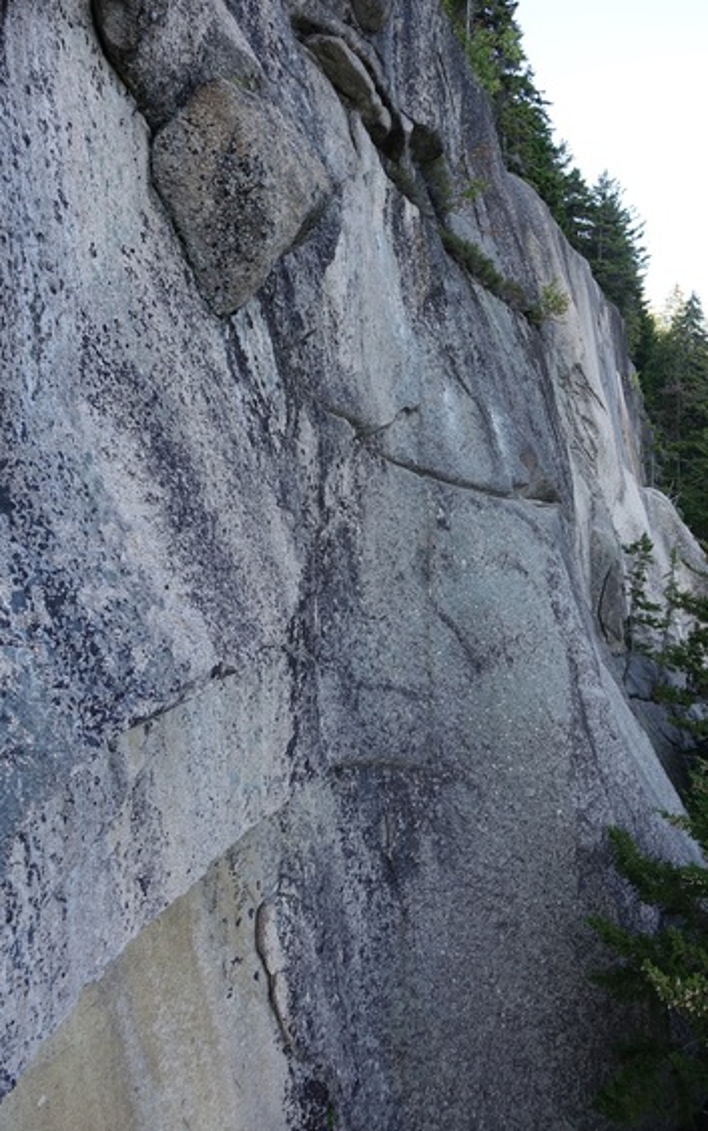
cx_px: 397
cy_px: 549
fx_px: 802
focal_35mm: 26
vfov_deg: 70.4
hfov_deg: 47.5
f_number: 3.2
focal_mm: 8.81
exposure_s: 1/200
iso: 125
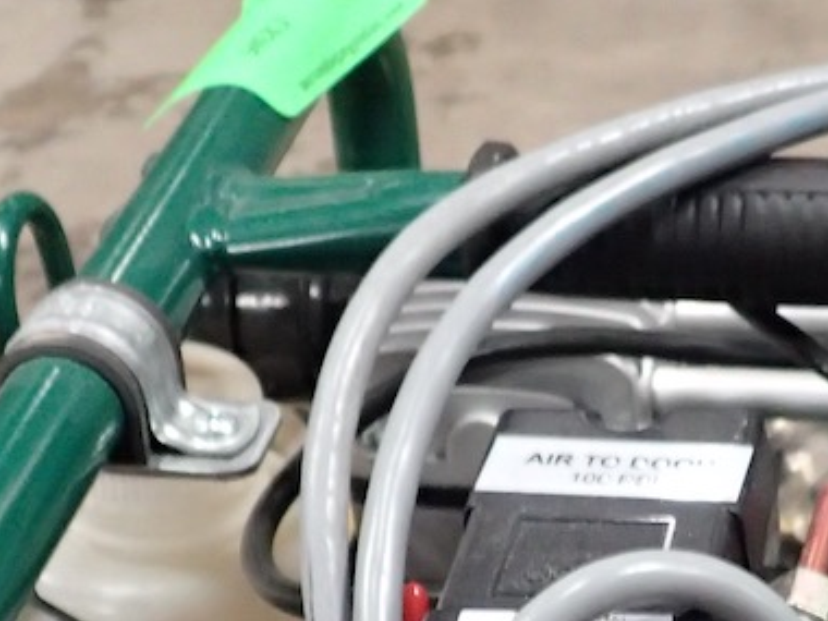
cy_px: 867
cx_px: 590
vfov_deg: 13.9
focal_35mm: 101
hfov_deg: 19.3
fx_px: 2416
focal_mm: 5.5
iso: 640
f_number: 2.3
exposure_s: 1/30
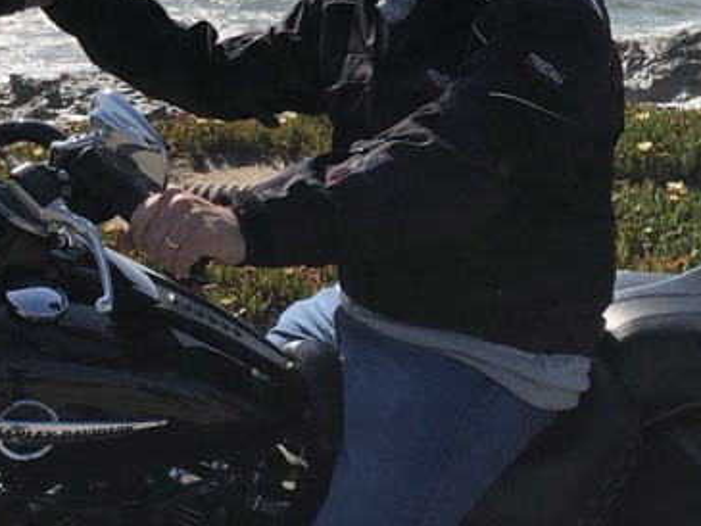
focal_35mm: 92
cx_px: 271
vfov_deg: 16.1
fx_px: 1864
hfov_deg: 21.3
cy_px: 223
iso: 25
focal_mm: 4
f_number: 1.8
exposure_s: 1/6024
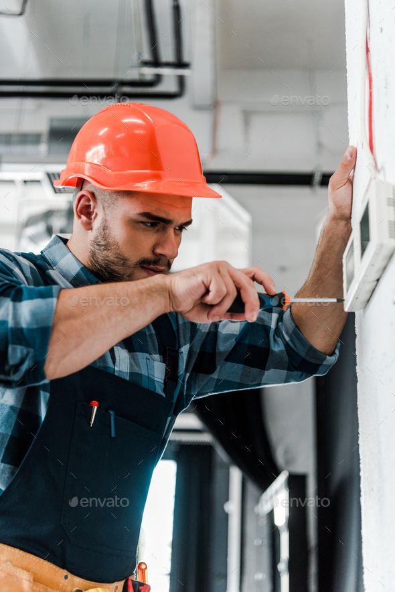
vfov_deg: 39.6
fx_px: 822
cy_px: 296
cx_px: 198
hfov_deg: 27.0
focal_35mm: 50
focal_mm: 50
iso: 640
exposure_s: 1/160
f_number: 3.2
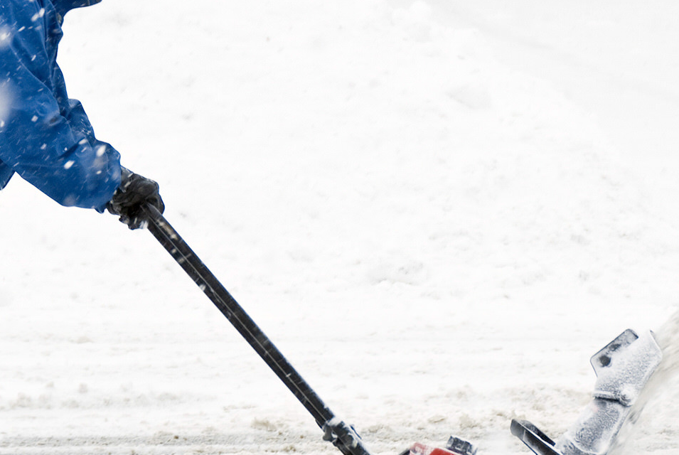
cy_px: 358
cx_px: 406
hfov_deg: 6.6
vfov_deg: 4.4
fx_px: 5931
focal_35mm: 314
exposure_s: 1/200
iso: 200
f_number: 8
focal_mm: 80
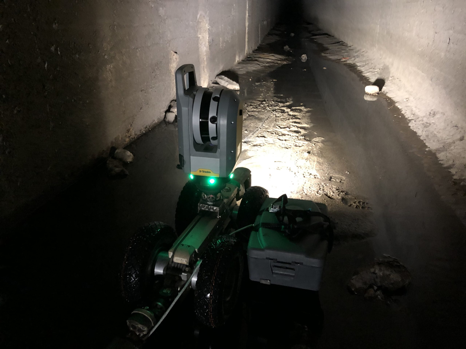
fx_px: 377
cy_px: 174
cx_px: 233
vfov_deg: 49.7
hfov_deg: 63.4
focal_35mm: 28
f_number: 1.8
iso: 100
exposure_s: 1/4
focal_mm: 4
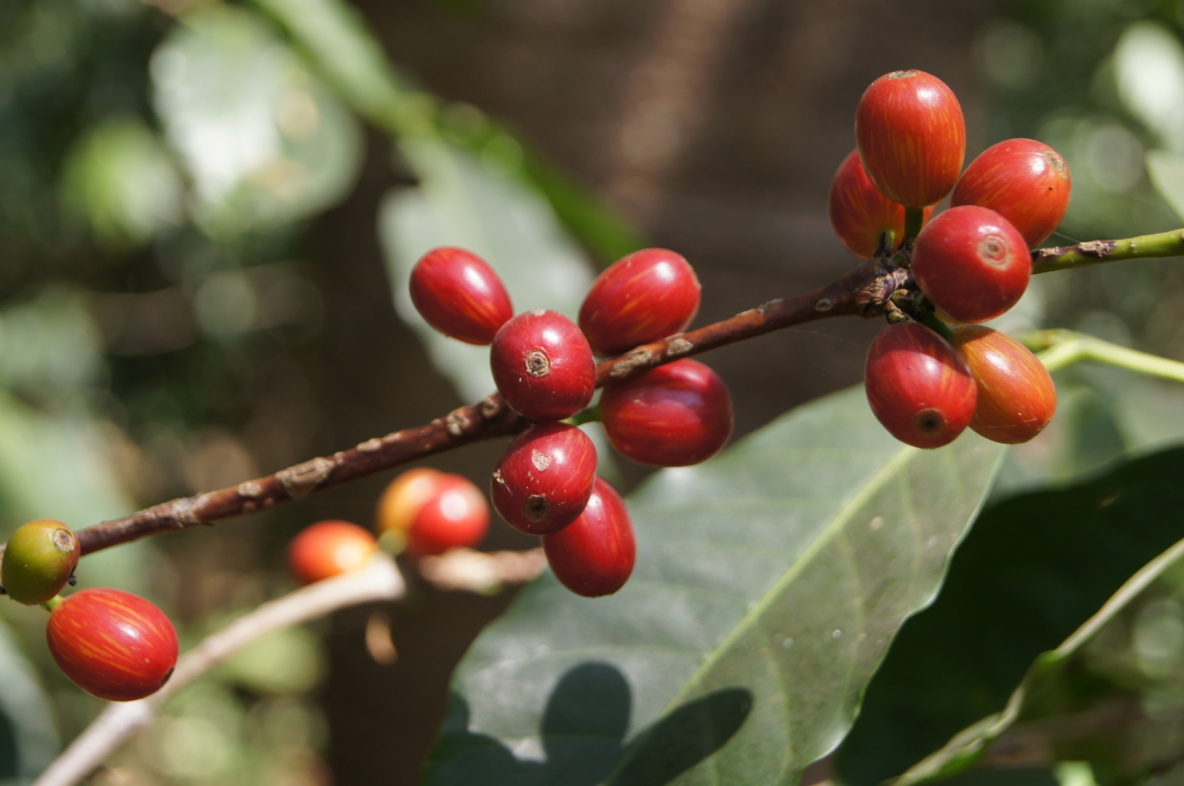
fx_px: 2710
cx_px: 592
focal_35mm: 82
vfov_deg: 16.5
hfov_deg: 24.6
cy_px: 393
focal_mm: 55
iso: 125
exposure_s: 1/100
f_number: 5.6
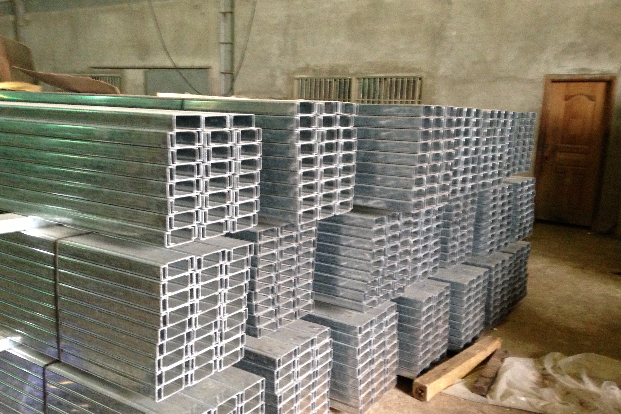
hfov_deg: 54.4
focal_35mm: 35
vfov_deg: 37.8
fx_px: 604
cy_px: 223
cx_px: 309
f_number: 2.4
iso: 400
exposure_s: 1/17
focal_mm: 4.13
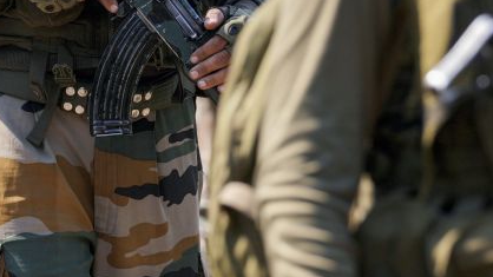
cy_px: -101
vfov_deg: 2.5
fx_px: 6300
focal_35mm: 482
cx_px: 75
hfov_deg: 4.5
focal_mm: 155
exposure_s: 1/1250
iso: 320
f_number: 4
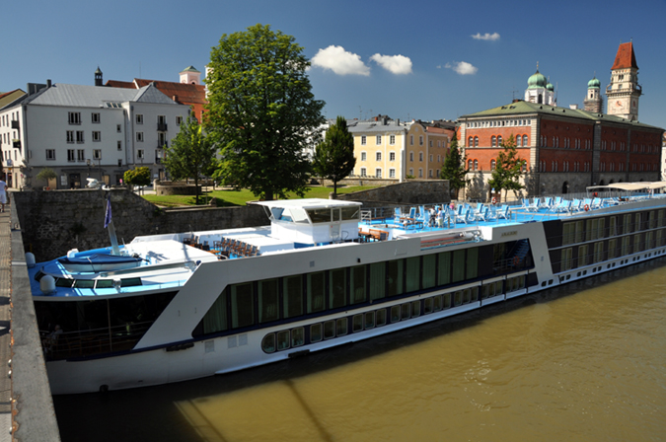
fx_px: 499
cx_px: 333
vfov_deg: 47.8
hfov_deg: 67.5
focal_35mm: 27
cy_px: 221
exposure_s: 1/90
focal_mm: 18
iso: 200
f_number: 9.5
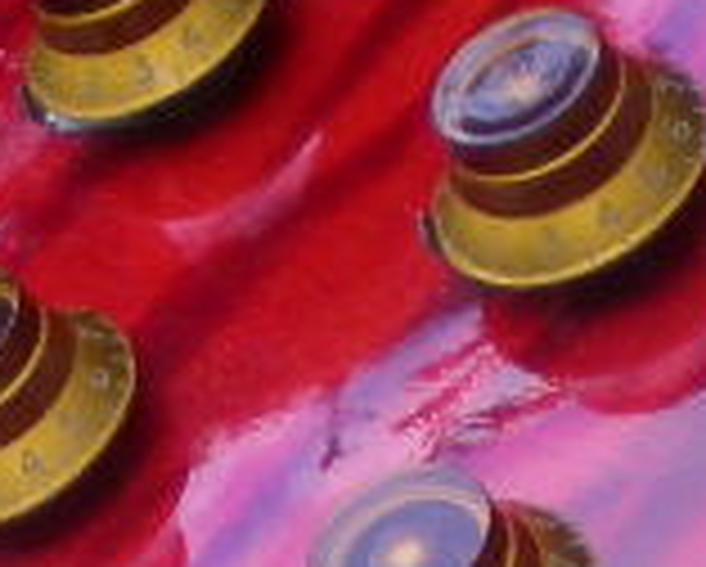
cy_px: 1310
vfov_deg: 6.2
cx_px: -243
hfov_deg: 7.9
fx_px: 5063
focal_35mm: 242
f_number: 3.1
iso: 90
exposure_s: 1/62.6
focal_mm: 6.3
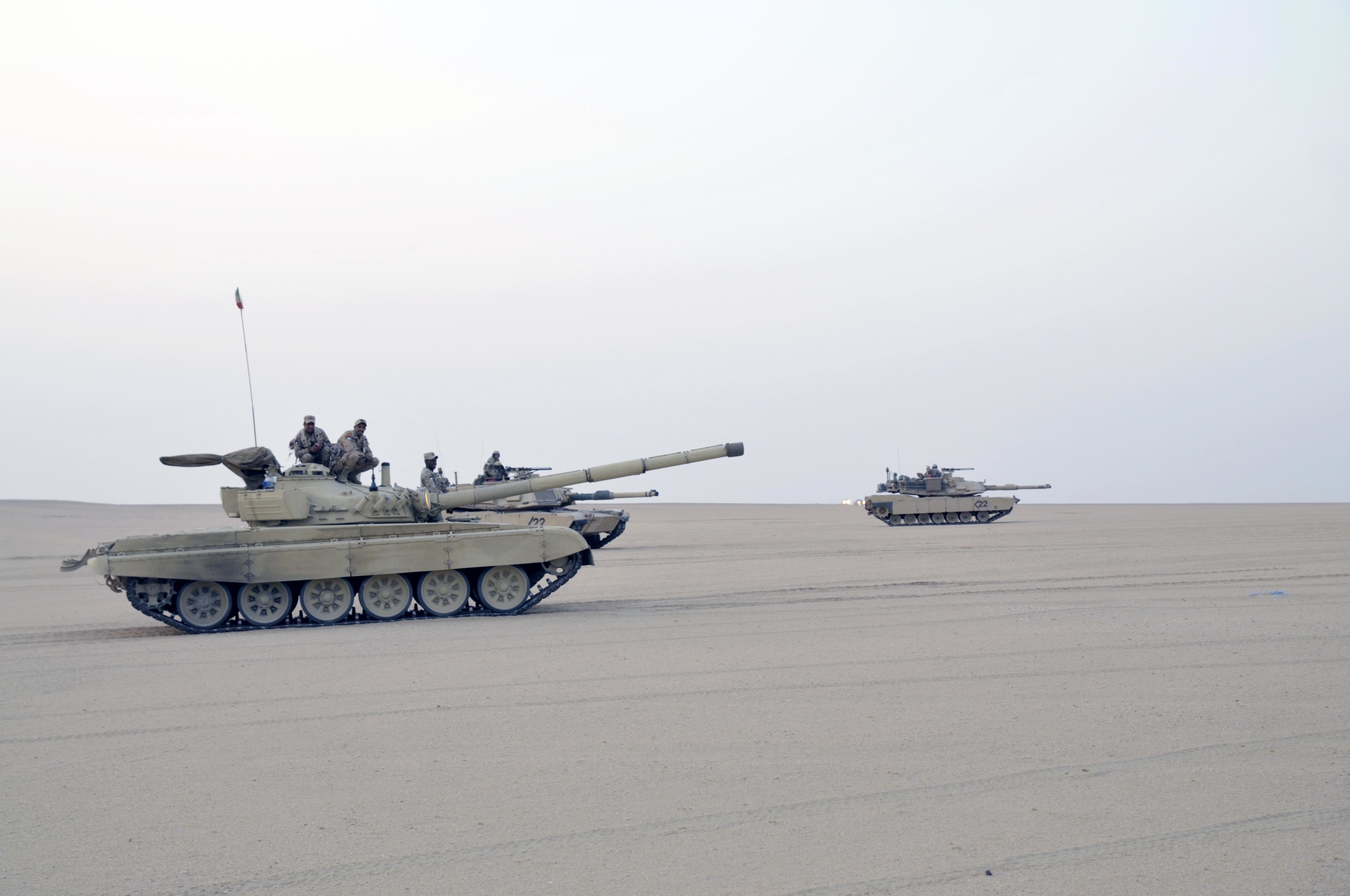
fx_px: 1910
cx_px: 675
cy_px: 448
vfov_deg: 26.4
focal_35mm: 51
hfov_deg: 38.9
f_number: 3.5
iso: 320
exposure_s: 1/50
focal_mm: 34
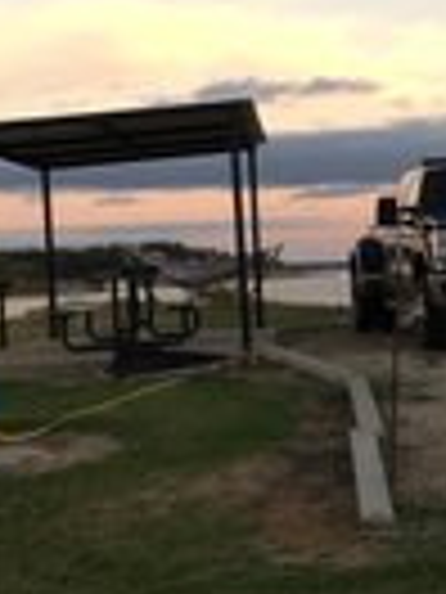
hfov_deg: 16.3
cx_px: 491
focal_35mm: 88
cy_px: 292
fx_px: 1512
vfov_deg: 22.3
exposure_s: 1/60
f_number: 2.2
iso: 25
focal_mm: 4.15
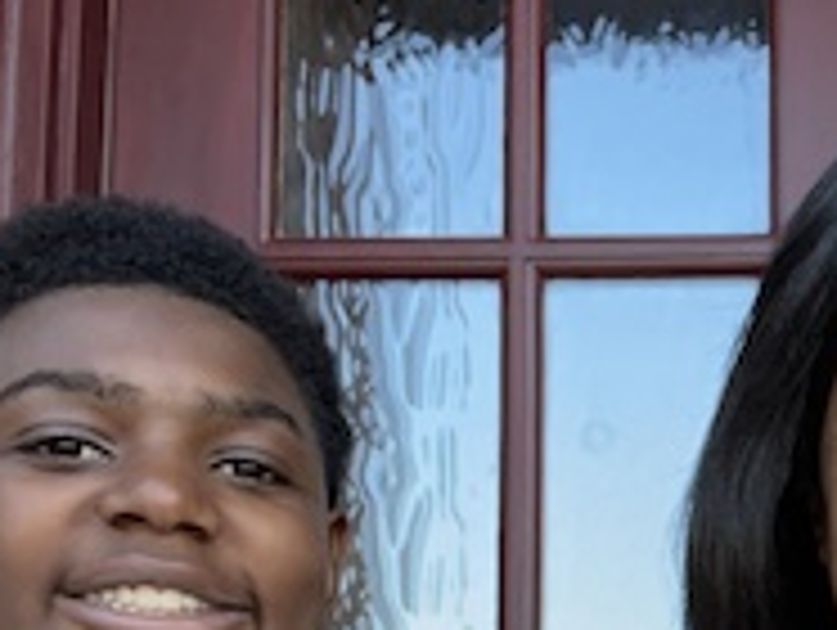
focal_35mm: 79
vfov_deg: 17.5
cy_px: 837
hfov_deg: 23.0
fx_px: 1913
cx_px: 958
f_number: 2.2
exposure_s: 1/67
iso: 100
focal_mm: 2.71
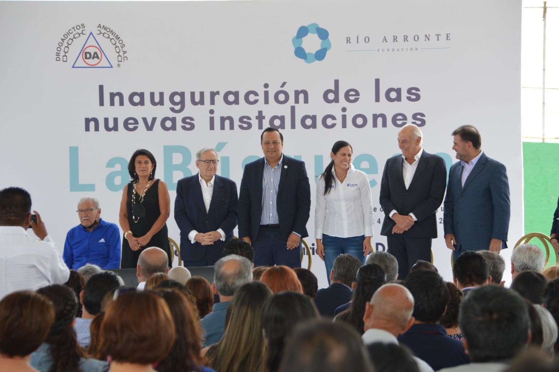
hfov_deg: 13.1
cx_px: 280
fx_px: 2443
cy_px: 186
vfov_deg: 8.7
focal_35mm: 158
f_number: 5.6
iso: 220
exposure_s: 1/125
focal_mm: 105
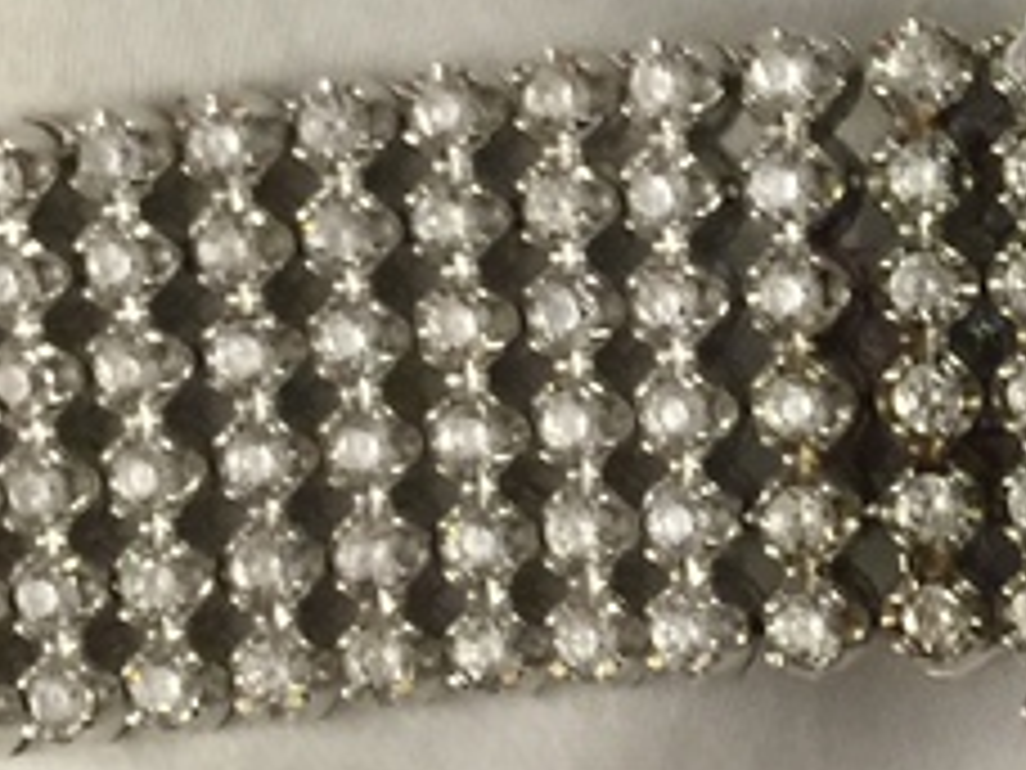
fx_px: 3794
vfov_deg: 11.5
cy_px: 135
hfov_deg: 14.8
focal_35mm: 128
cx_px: 1307
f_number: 2.2
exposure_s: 1/10
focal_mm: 4.15
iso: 100
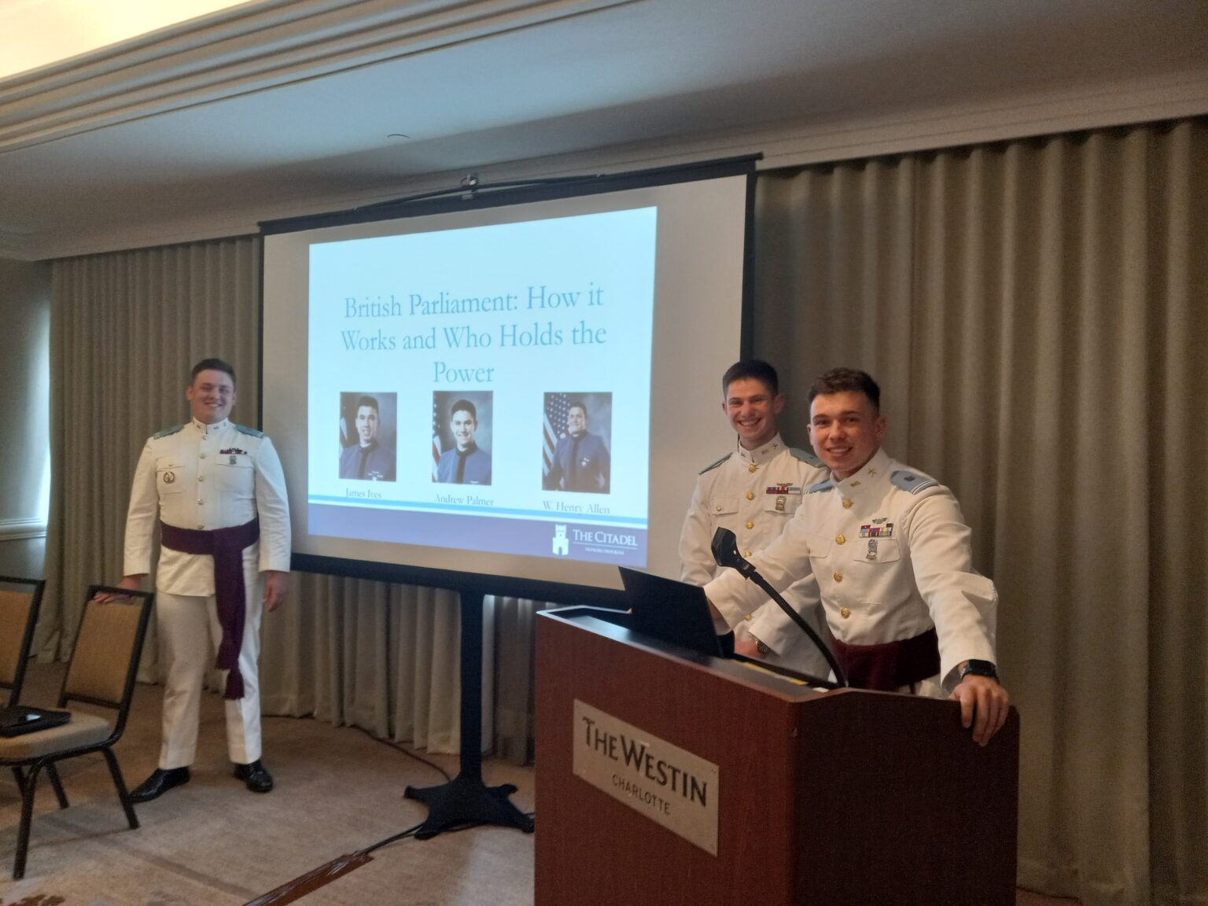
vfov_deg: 51.4
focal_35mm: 27
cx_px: 604
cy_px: 453
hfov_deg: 65.3
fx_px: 942
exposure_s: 1/60
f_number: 1.8
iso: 200
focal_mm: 3.94
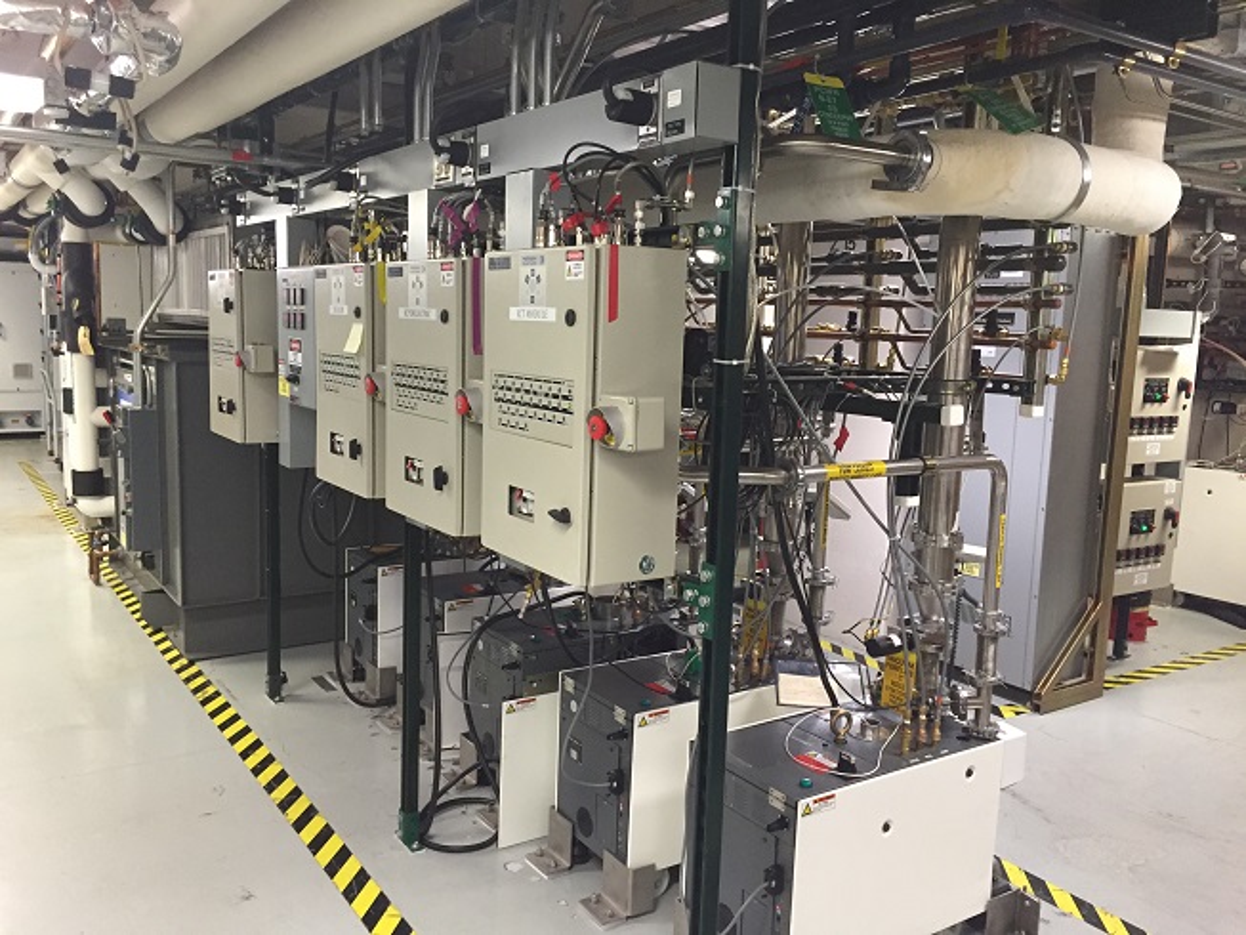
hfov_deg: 61.7
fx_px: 1044
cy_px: 468
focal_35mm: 29
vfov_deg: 48.2
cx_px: 623
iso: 160
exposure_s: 1/30
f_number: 2.2
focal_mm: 4.15
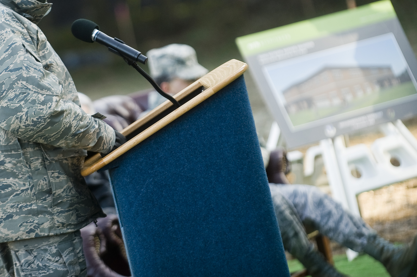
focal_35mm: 220
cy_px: 89
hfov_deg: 9.4
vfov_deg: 6.2
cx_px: 179
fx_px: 2547
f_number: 8
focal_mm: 160
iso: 400
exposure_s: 1/400
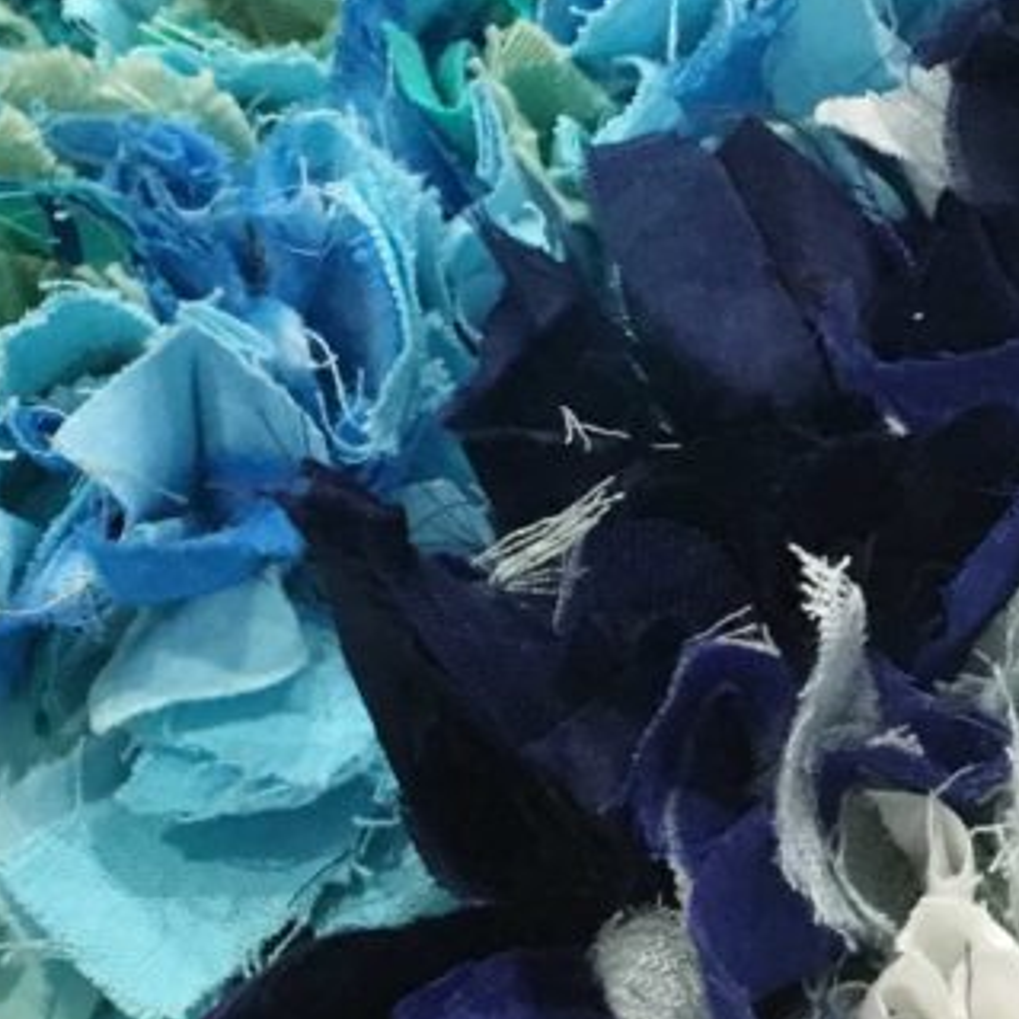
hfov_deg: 16.6
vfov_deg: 16.9
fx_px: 3430
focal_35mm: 103
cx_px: 981
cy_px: 543
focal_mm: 4.15
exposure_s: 1/17
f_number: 2.2
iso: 200
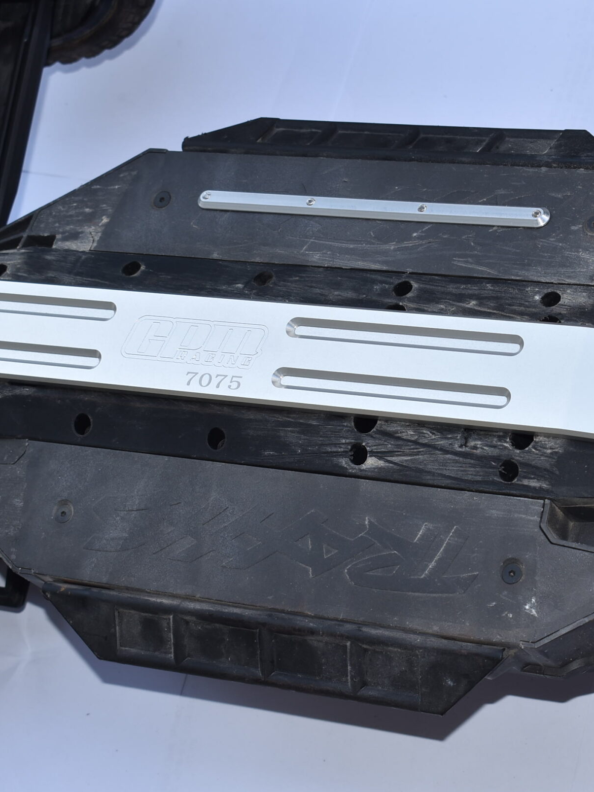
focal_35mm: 92
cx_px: 488
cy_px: 382
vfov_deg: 21.3
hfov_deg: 15.9
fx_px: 2105
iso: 100
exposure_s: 1/200
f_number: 7.1
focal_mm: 40
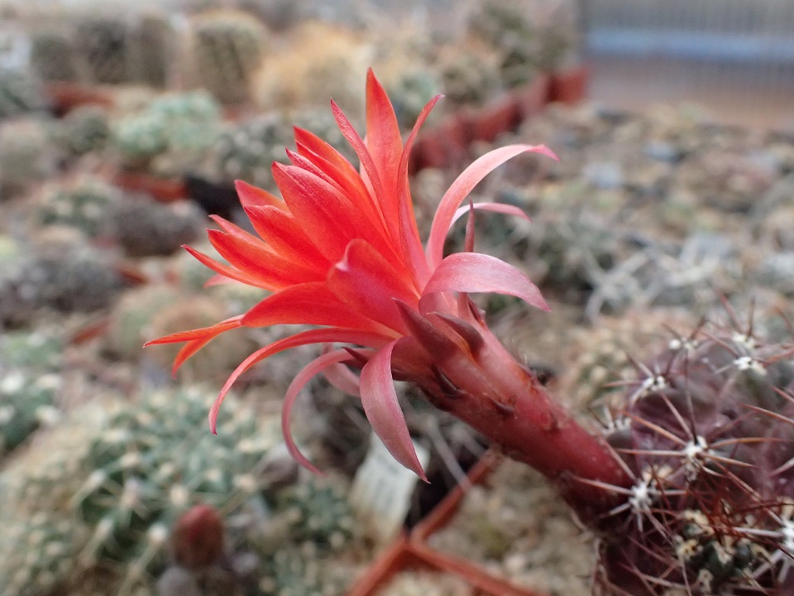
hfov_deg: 60.0
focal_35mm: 30
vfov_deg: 46.8
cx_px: 397
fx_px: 688
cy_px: 298
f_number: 3.2
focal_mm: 5.5
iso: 800
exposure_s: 1/100
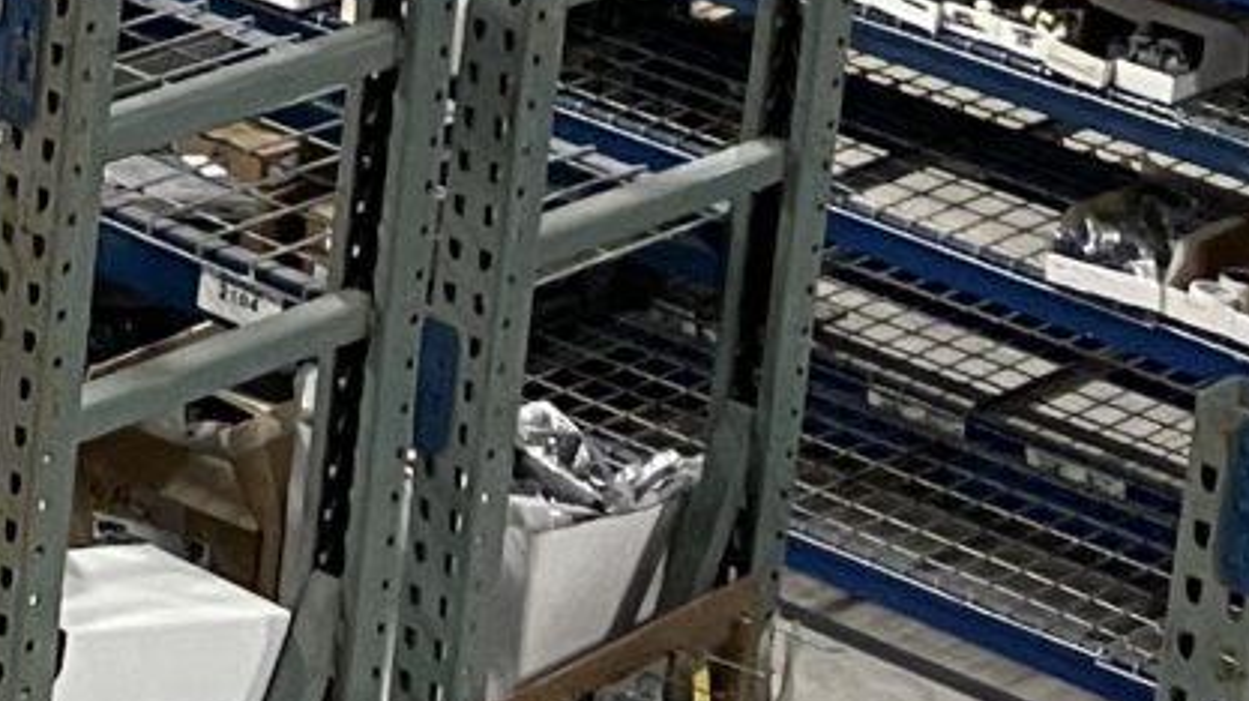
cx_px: -1992
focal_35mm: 174
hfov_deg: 10.3
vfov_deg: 6.5
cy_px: -1243
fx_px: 5759
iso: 80
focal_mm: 4.2
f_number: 1.6
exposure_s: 1/60
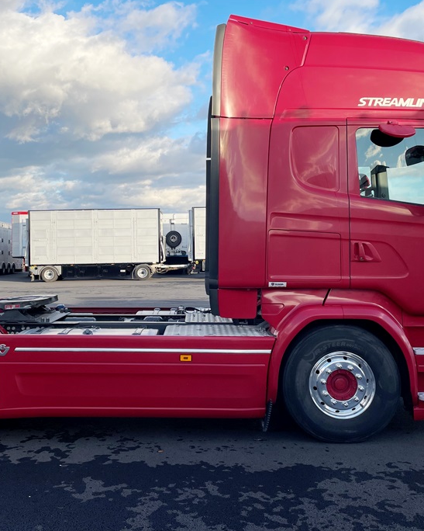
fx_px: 596
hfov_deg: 39.1
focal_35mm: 38
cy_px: 237
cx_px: 192
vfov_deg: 47.9
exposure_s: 1/1147
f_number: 1.6
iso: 32
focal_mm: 4.2
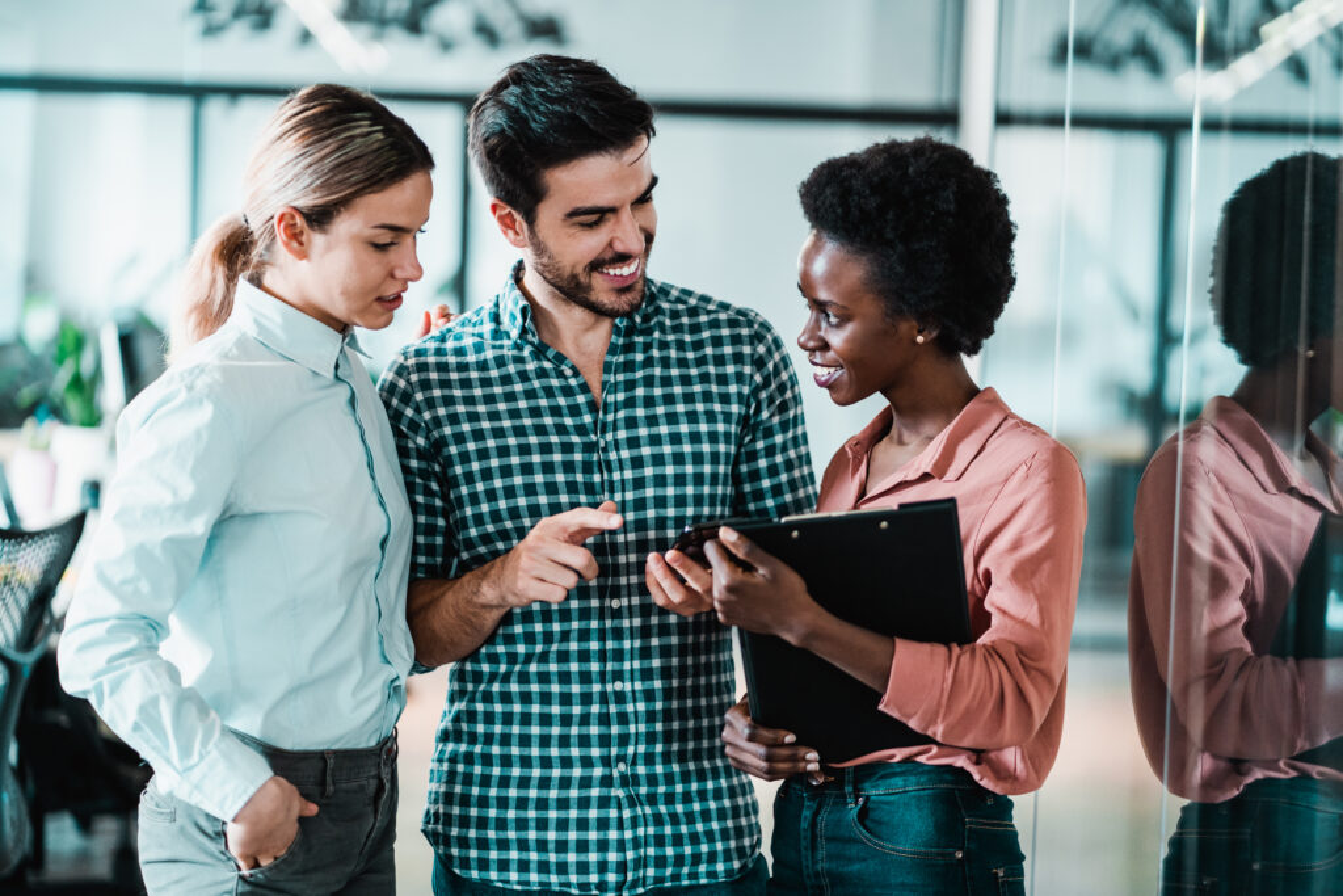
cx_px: 672
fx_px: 3171
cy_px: 448
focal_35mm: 85
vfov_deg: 16.1
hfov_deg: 23.9
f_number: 2
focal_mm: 85
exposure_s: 1/250
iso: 1250
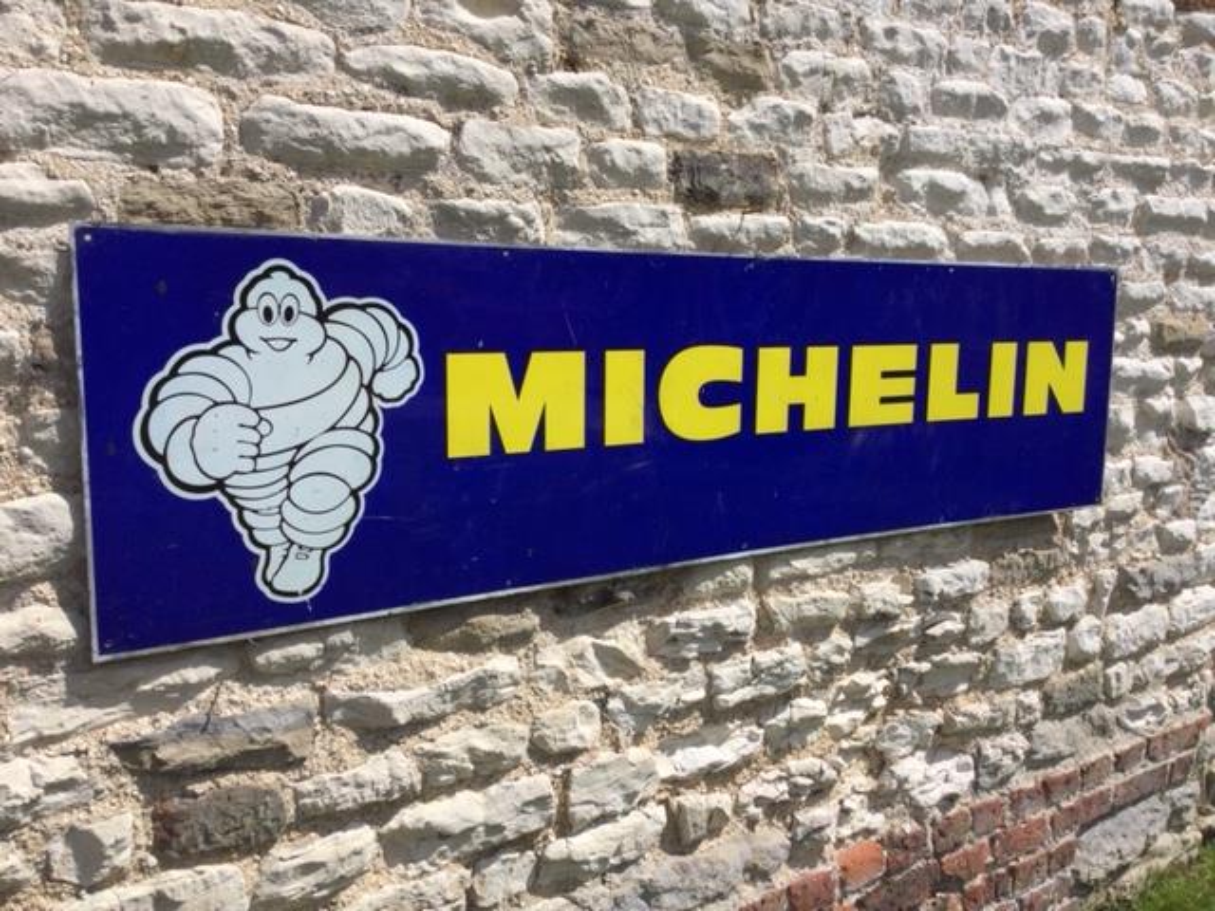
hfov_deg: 58.4
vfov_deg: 45.4
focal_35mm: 31
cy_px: 456
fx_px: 1088
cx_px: 608
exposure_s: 1/2092
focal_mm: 3.3
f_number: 2.4
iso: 25
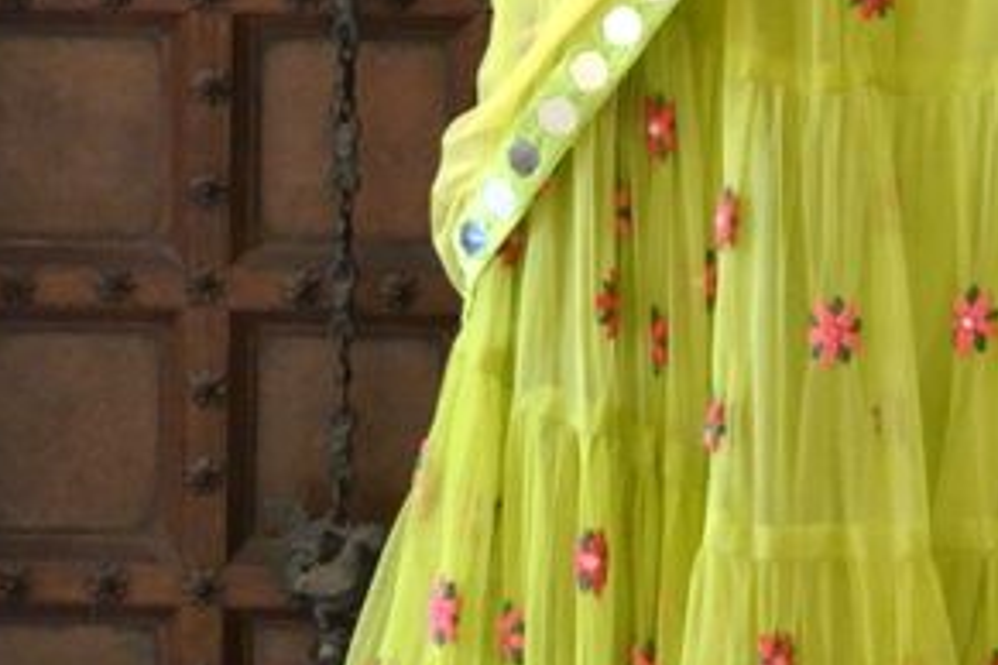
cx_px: 933
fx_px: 4962
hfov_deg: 11.4
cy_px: -14
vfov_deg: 7.6
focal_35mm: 179
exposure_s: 1/30
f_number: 5
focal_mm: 34
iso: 2800
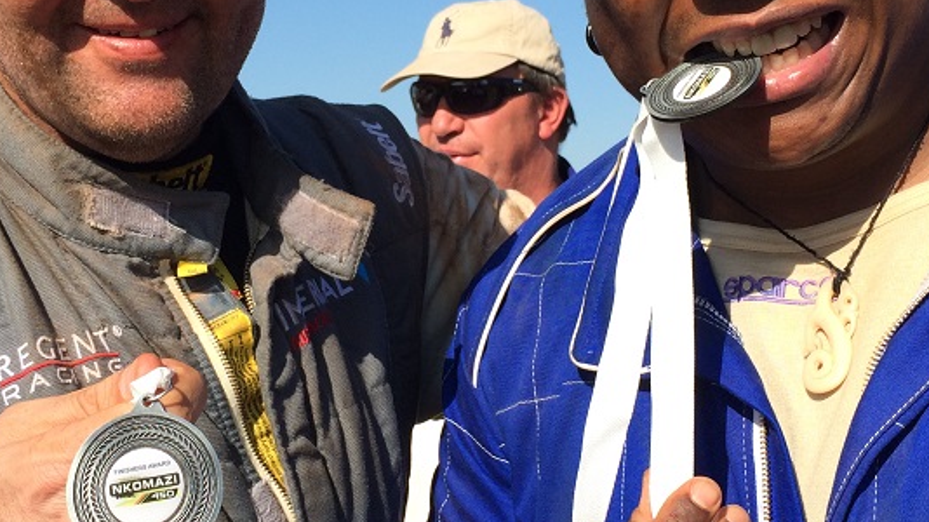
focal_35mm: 60
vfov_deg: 20.0
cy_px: 206
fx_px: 1478
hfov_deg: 34.9
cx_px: 440
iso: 40
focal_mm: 4.12
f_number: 2.2
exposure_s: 1/1786
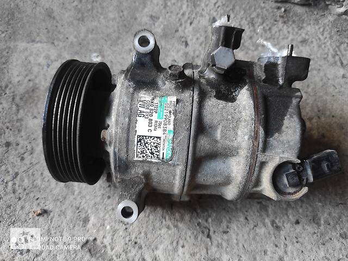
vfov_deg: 54.9
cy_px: 130
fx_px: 251
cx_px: 174
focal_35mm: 25
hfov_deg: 69.4
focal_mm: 5.4
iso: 335
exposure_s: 1/33
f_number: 1.9
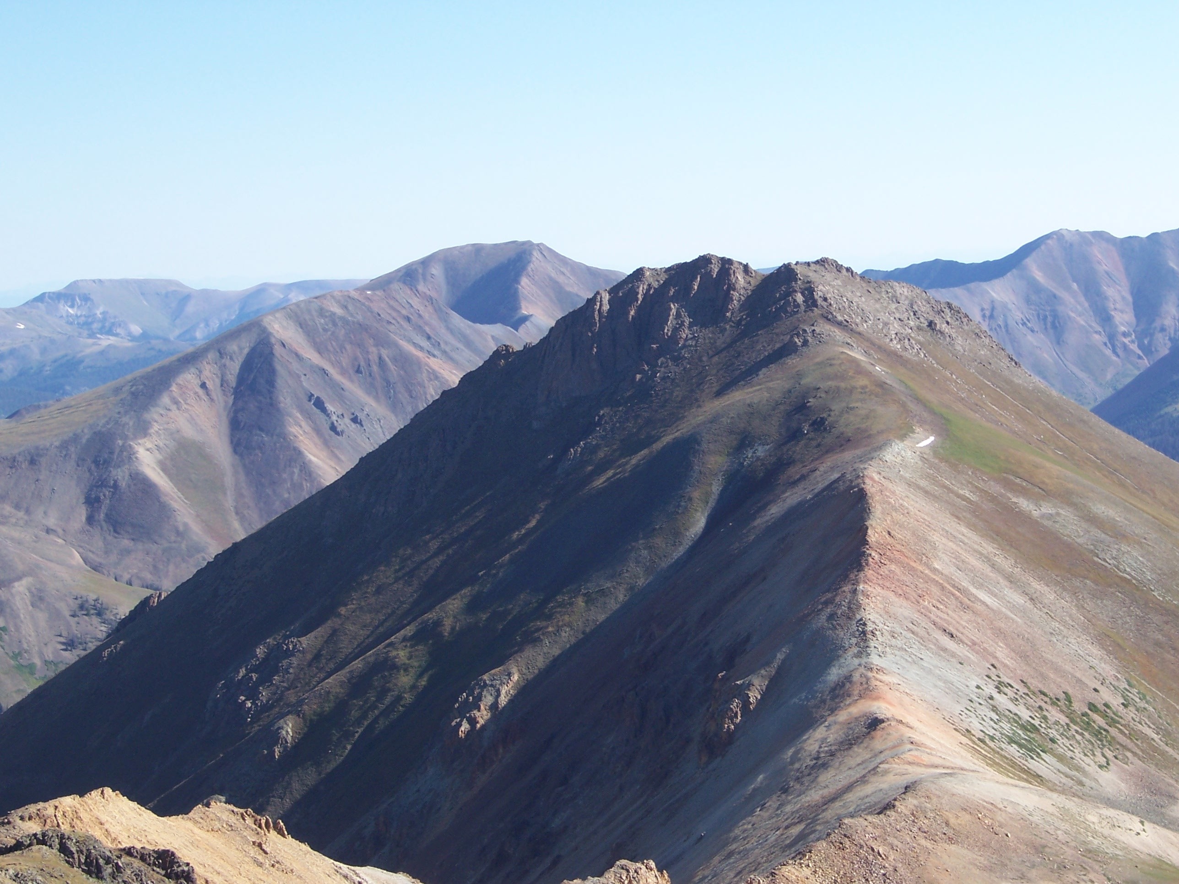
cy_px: 442
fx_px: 3031
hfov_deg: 22.0
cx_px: 590
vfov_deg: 16.6
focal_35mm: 89
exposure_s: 1/250
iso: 80
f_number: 5.6
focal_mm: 14.8
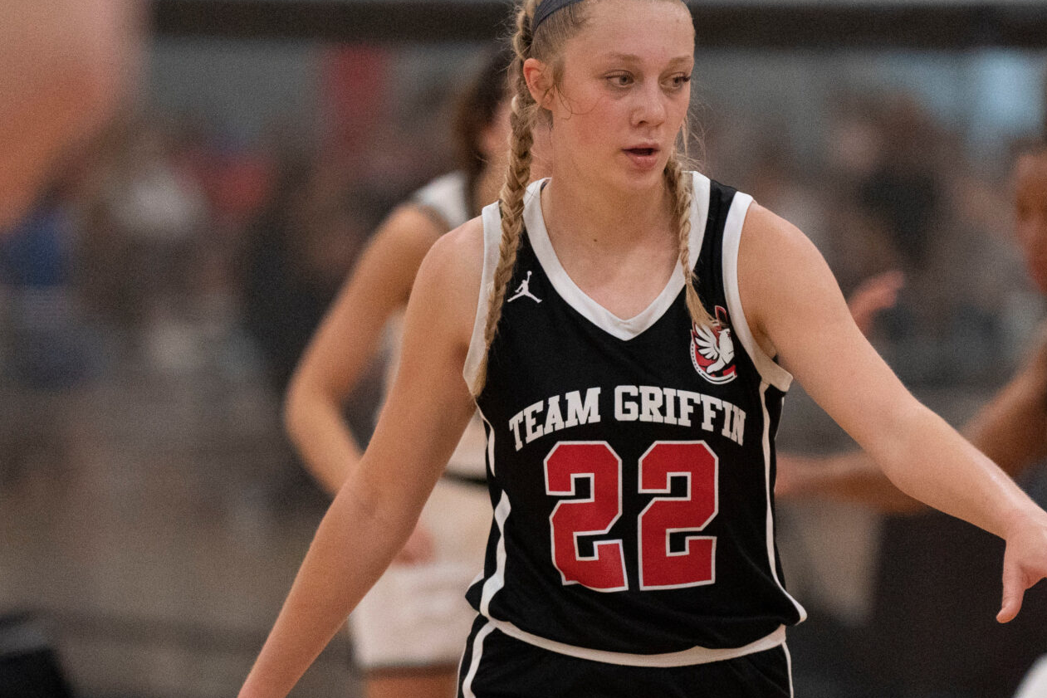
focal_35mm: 406
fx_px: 11808
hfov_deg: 5.1
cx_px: 618
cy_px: 440
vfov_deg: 3.4
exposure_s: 1/1600
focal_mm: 200
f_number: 2.8
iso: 6400
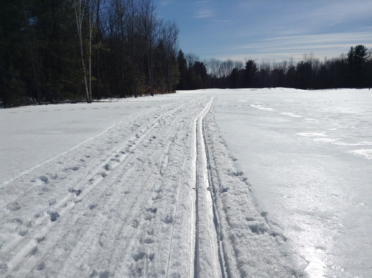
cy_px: 139
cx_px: 186
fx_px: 354
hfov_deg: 55.4
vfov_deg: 42.8
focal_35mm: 33
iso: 32
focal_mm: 3.3
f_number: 2.4
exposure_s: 1/6452
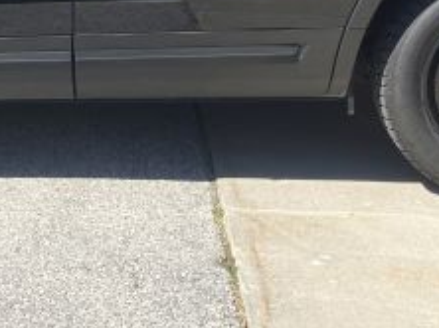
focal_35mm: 101
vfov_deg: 13.8
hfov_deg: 19.3
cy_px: -152
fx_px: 1279
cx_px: 85
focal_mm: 3.99
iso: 32
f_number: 1.8
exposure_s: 1/1297
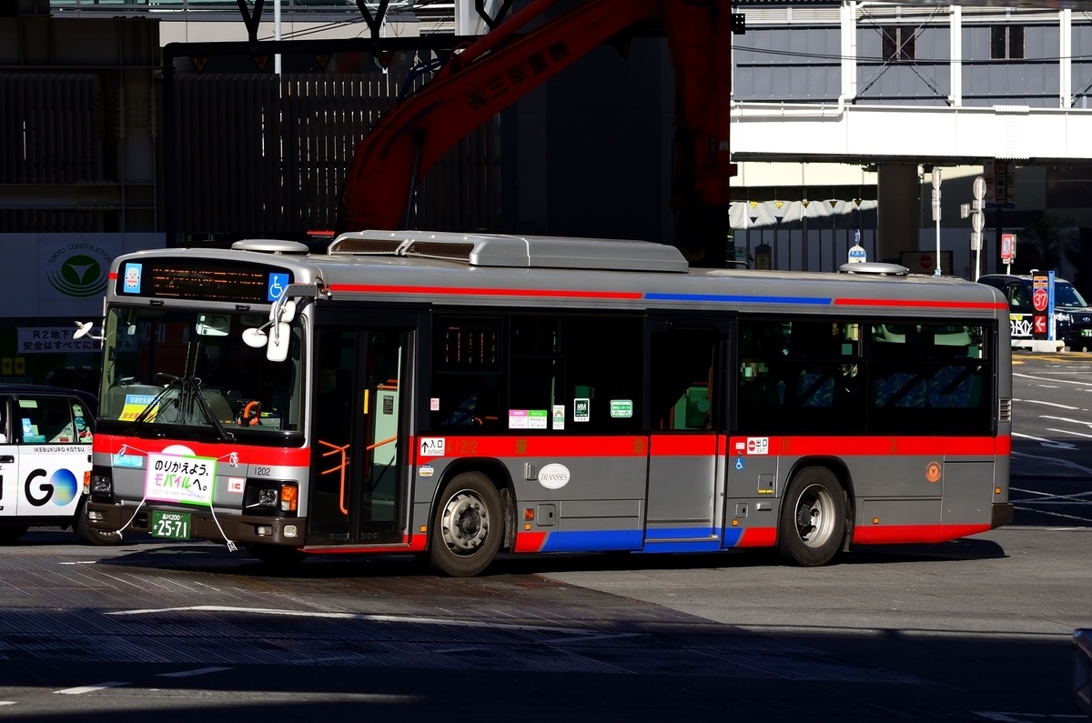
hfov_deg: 13.7
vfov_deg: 9.1
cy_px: 362
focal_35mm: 150
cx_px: 546
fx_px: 4541
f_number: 8
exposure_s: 1/1000
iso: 250
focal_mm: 100
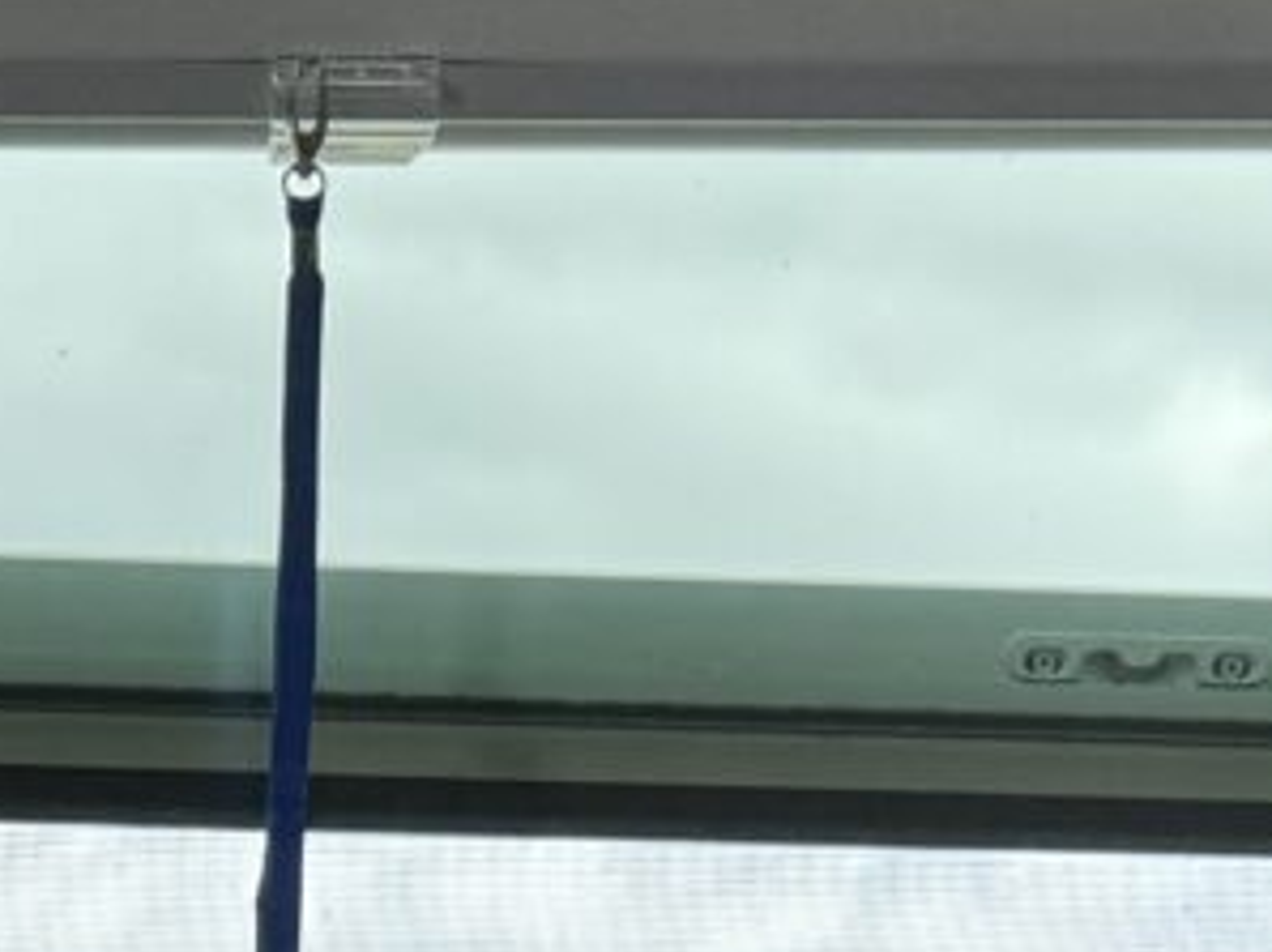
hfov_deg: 11.7
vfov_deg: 7.6
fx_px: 6058
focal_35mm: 165
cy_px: 3048
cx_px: -235
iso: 80
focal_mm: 6.86
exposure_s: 1/506
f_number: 1.78
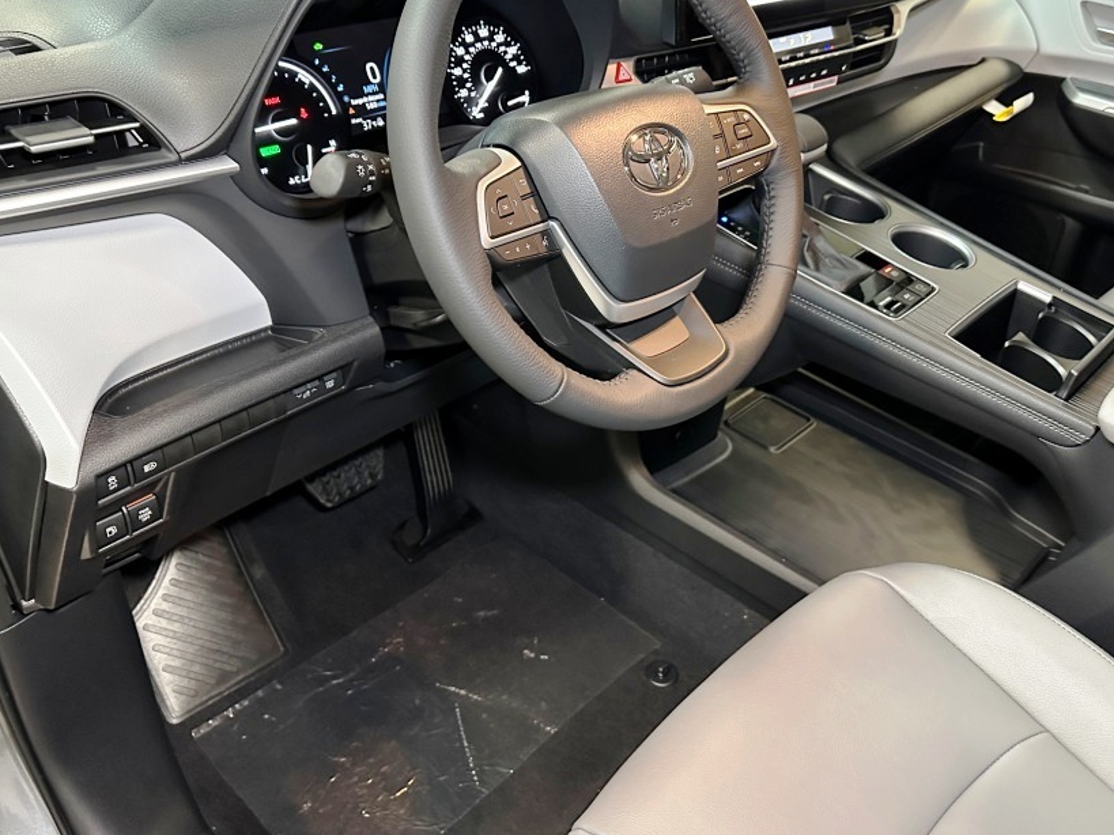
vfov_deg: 46.5
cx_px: 584
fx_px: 965
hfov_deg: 59.9
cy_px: 337
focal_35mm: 30
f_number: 1.78
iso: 800
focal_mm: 6.86
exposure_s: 1/40
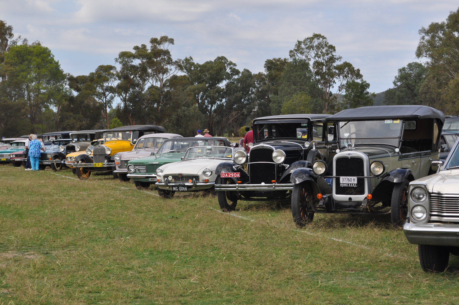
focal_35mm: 84
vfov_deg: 16.3
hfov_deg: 24.4
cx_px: 230
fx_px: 1063
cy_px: 151
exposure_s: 1/320
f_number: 9
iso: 200
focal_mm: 55
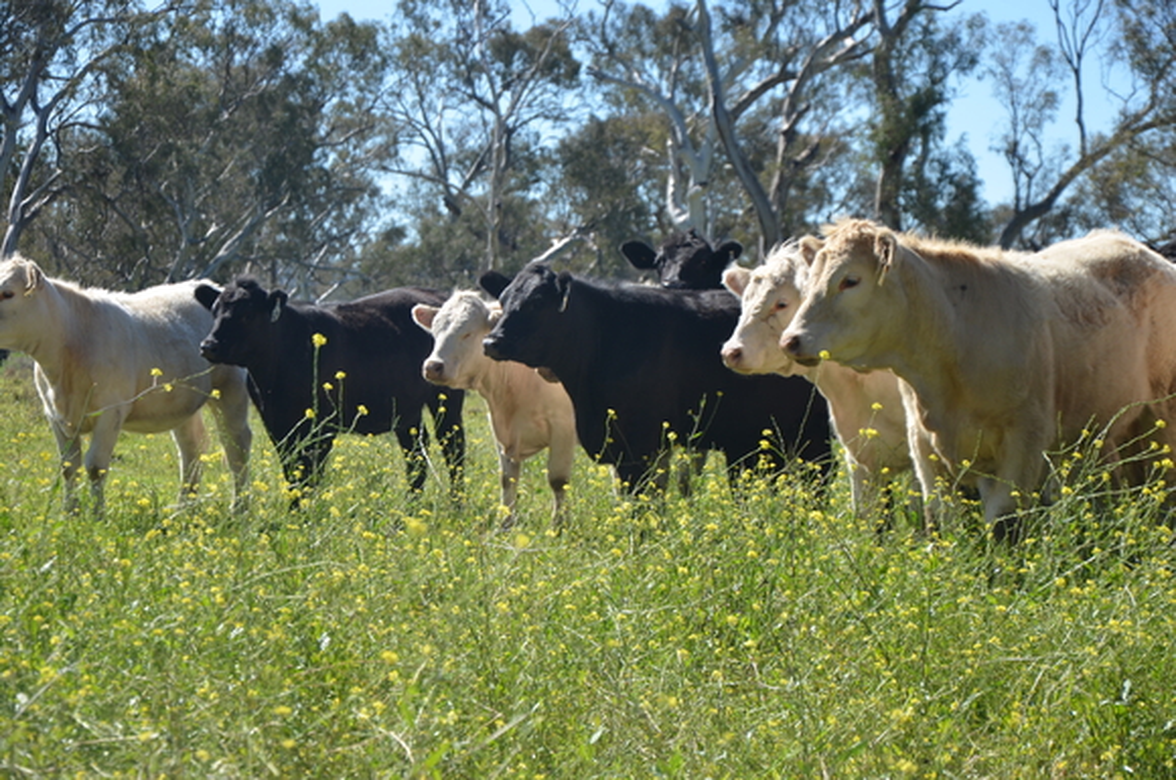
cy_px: 390
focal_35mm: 105
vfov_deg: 13.0
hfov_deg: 19.5
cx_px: 588
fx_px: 3425
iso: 200
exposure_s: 1/640
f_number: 5.6
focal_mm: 70
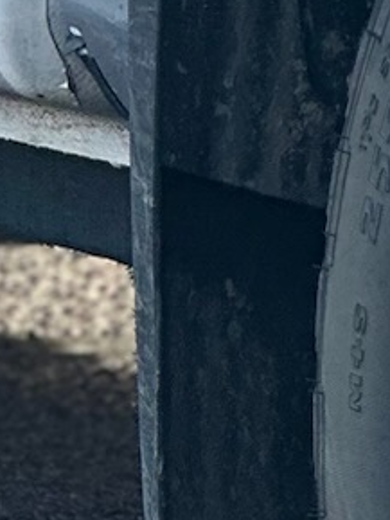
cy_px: -961
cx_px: -987
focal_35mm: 546
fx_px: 8196
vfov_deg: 3.6
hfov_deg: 2.7
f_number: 2.8
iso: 25
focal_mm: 9
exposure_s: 1/208
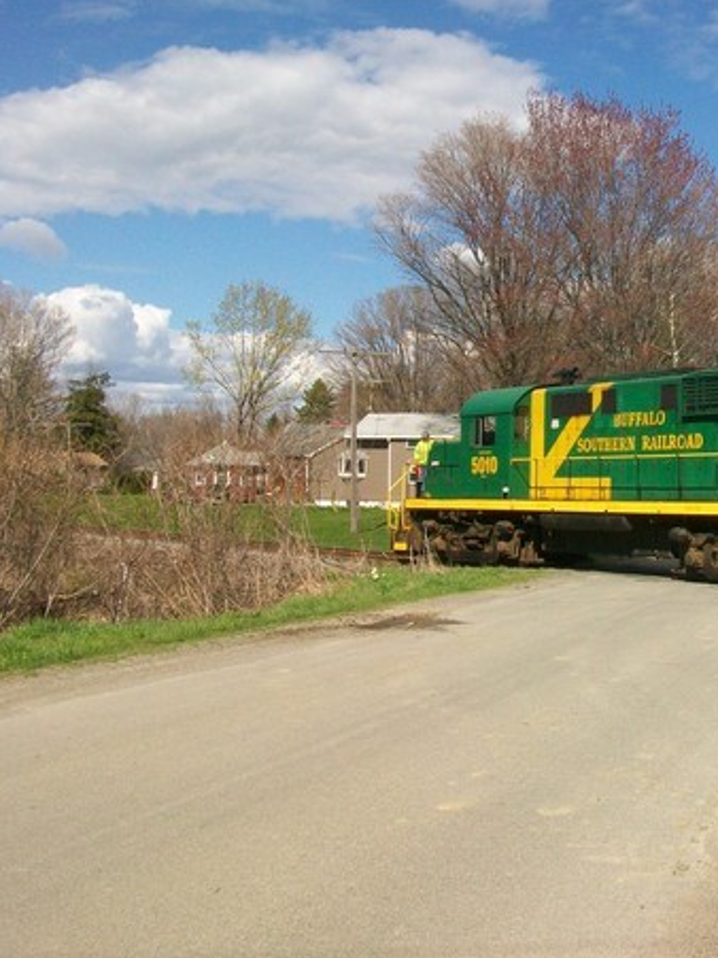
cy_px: 457
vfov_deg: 41.2
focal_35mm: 46
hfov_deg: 30.5
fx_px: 1273
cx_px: 603
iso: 64
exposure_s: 1/400
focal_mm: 5.7
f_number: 5.5
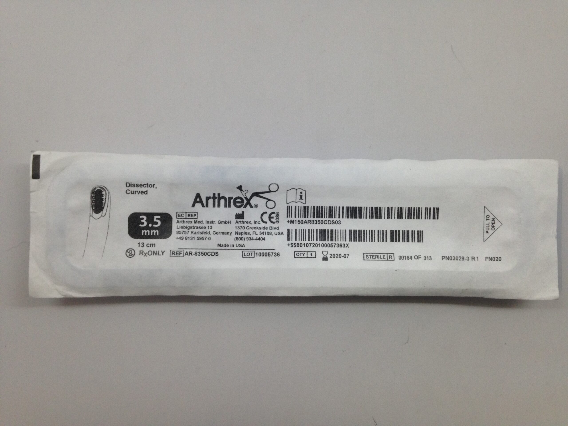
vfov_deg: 42.9
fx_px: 541
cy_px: 213
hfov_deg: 55.4
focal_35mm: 33
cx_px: 284
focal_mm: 4.12
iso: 100
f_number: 2.4
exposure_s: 1/120
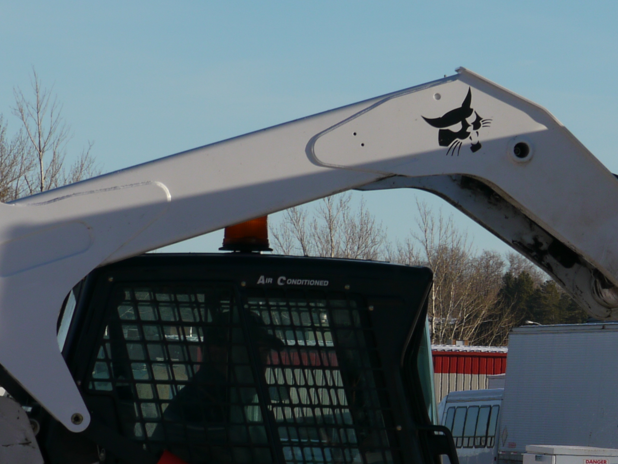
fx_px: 5393
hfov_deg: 6.5
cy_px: 392
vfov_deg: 4.9
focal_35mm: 302
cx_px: 588
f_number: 8
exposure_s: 1/500
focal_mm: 54
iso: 100
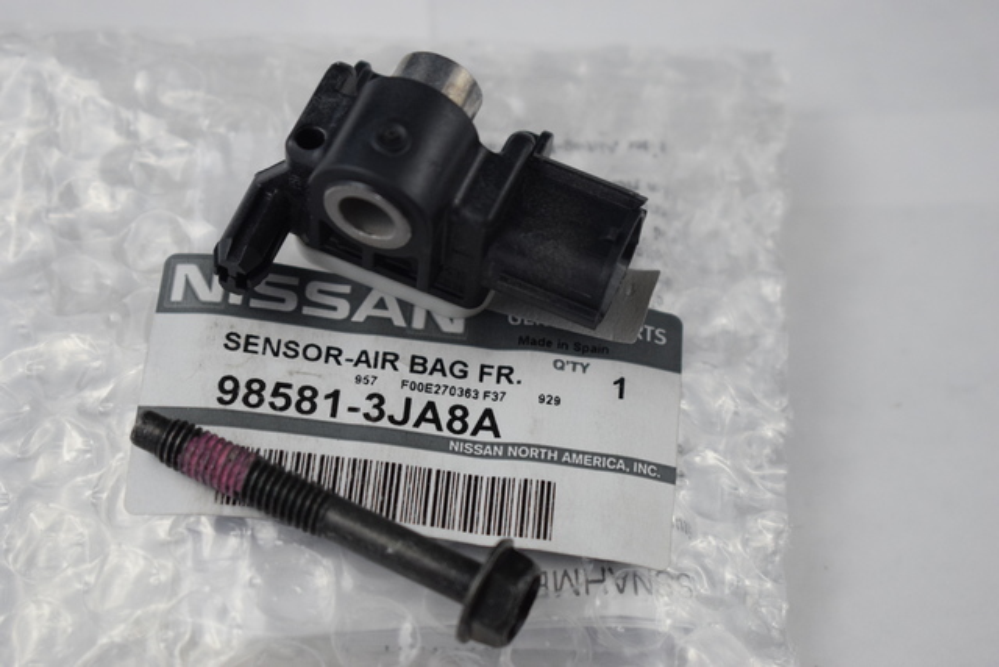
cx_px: 500
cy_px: 334
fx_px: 2290
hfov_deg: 24.6
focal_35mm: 82
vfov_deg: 16.6
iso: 1800
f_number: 5.6
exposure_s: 1/125
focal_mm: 55
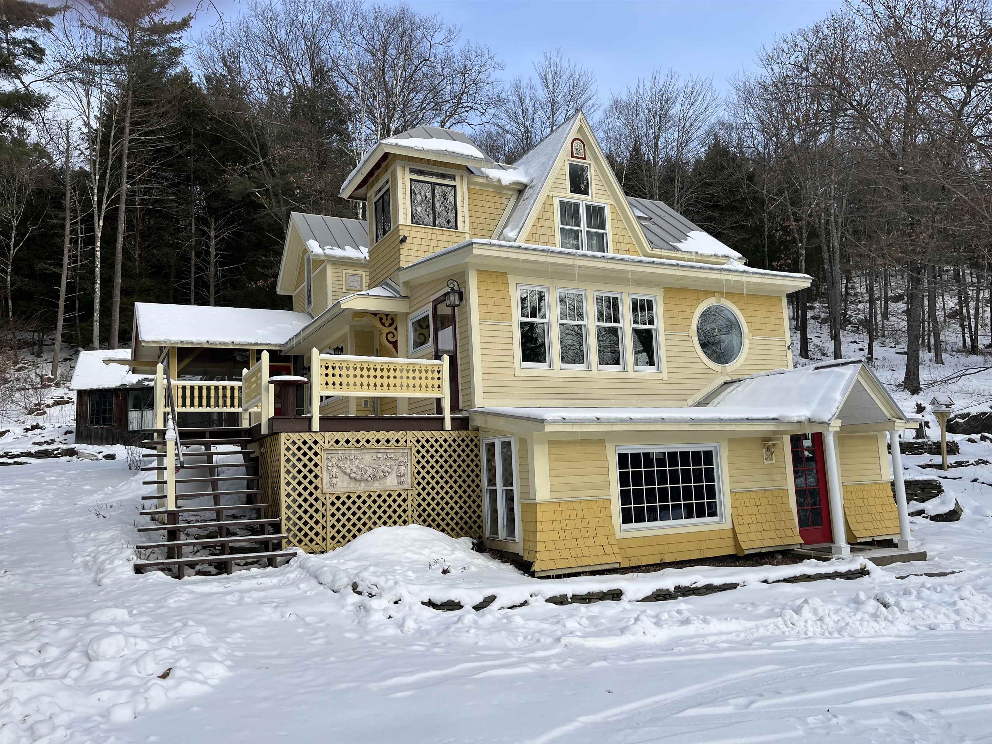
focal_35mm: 26
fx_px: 745
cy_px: 372
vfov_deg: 53.1
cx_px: 496
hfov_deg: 67.3
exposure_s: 1/1695
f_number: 1.6
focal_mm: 5.1
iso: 50
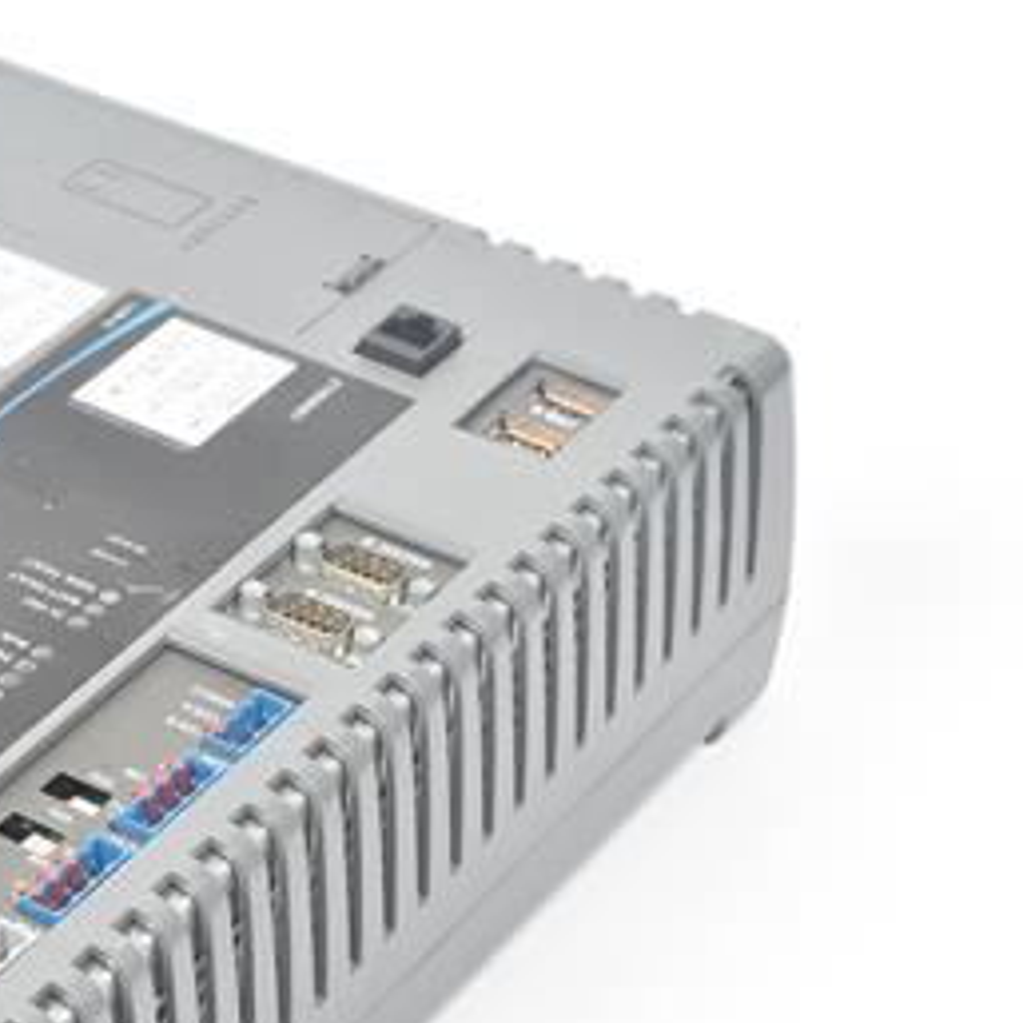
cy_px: 764
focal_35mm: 104
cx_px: -12
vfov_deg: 16.7
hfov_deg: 16.4
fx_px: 3477
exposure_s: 1/200
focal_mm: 35
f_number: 13
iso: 200
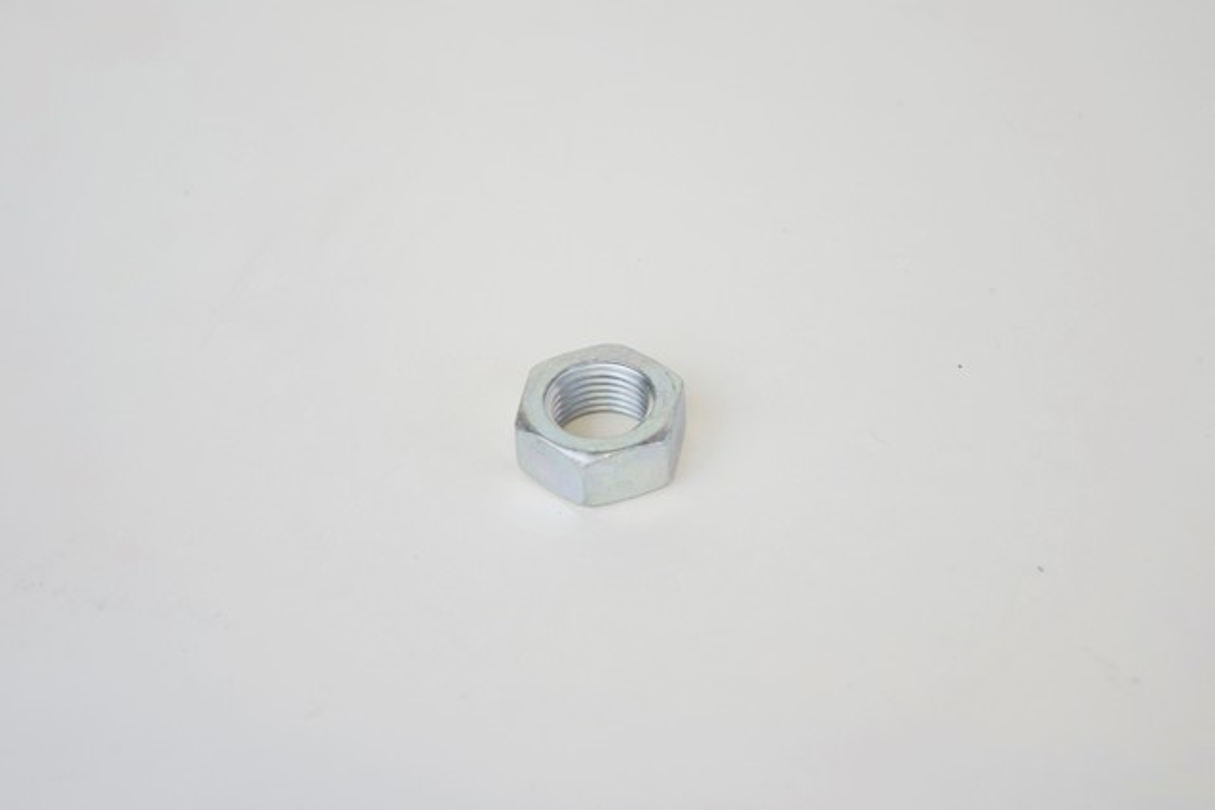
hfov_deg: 24.6
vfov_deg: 16.6
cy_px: 405
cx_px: 608
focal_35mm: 82
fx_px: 2785
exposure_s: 1/60
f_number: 5.6
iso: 1000
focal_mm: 55
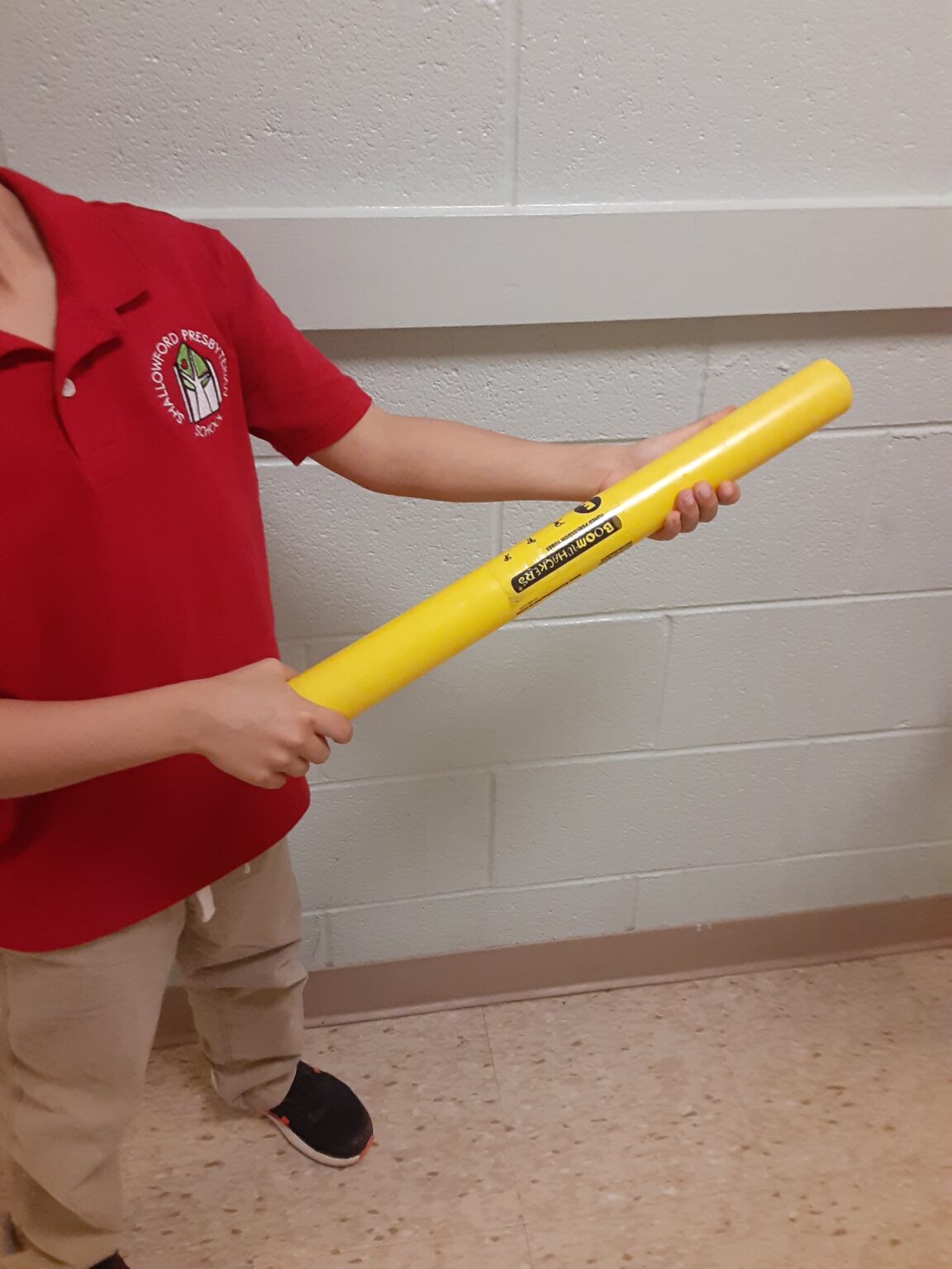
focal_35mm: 27
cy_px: 634
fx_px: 990
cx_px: 476
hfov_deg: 51.4
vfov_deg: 65.3
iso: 320
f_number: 1.9
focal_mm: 2.91
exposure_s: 1/60
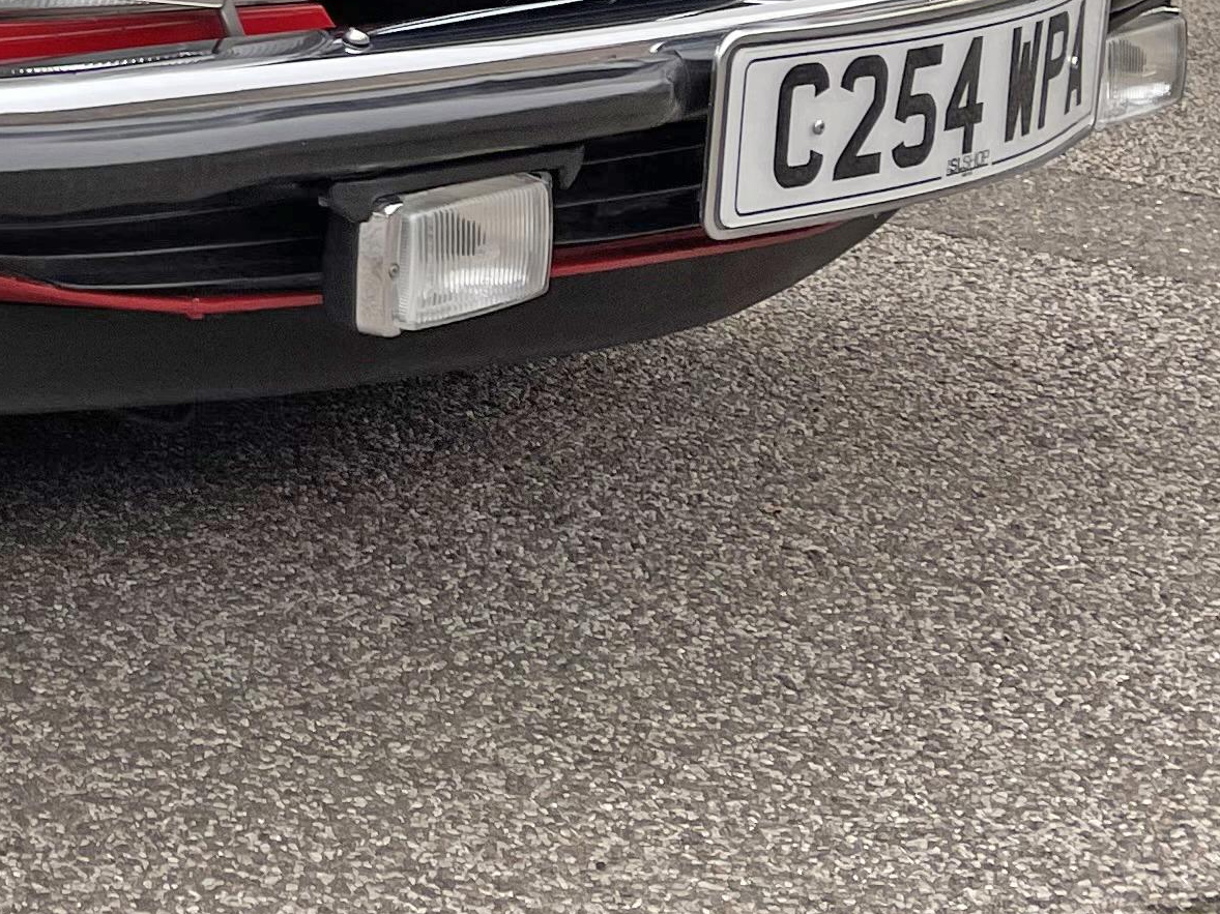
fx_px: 3136
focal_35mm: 89
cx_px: -370
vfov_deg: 15.0
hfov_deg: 20.2
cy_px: -564
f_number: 1.6
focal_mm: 5.1
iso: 32
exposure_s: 1/227
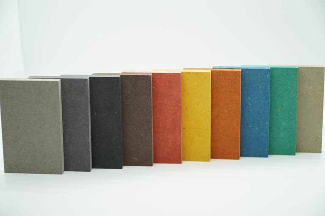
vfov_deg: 20.3
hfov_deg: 30.1
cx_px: 162
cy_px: 108
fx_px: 605
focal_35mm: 67
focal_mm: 45
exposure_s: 1/250
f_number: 4
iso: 640
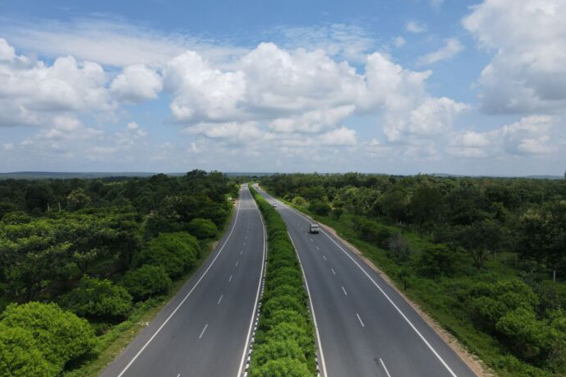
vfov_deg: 49.5
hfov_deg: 69.4
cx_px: 274
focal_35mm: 26
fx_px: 409
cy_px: 199
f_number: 2.8
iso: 100
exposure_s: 1/1000
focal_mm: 4.5
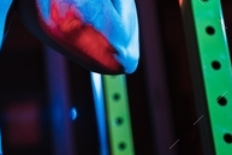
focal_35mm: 107
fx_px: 690
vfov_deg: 12.3
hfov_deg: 17.3
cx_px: -108
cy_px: -64
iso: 640
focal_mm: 35
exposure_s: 1/200
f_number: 1.4
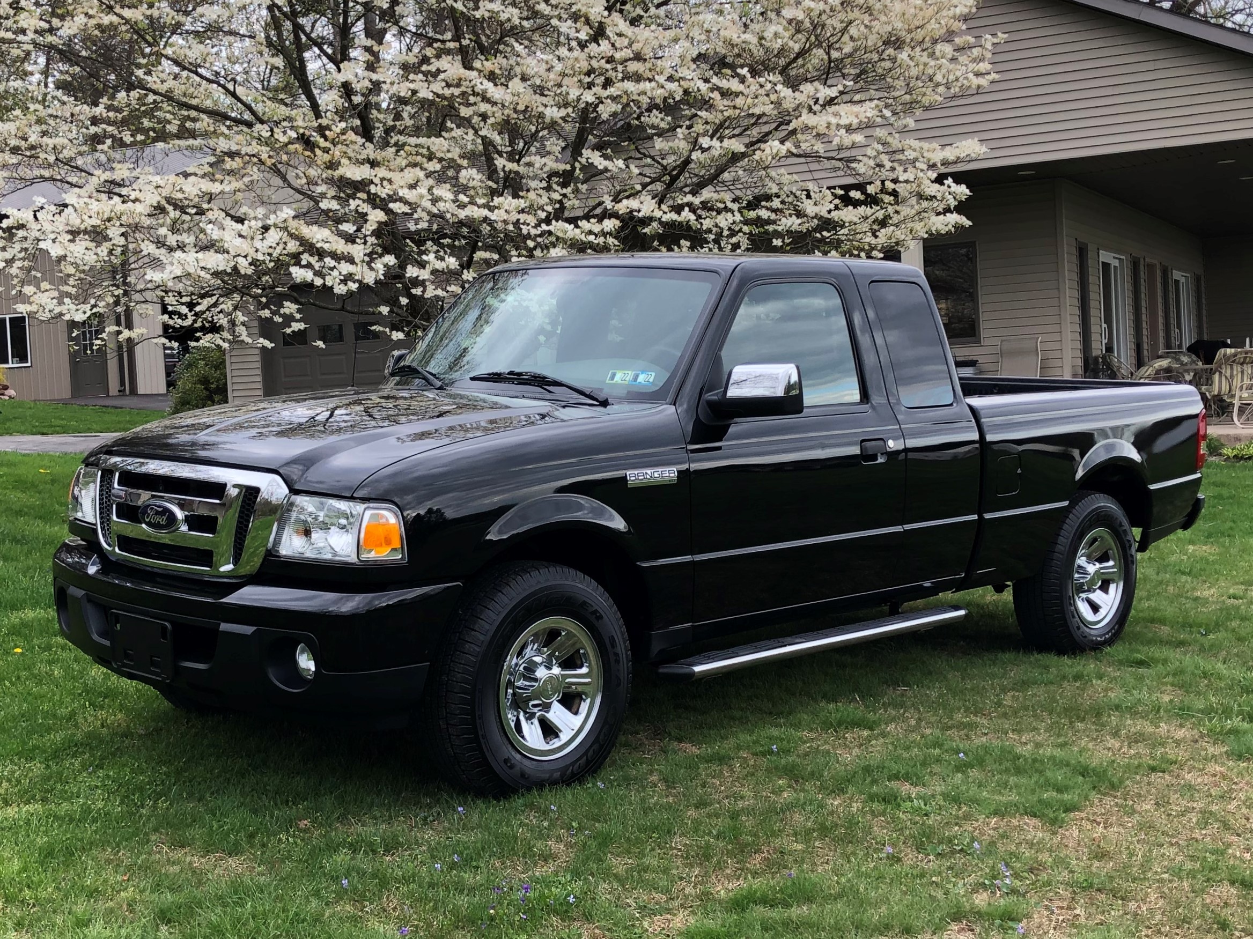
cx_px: 626
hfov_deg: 63.5
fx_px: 1013
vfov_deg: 49.7
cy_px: 470
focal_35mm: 28
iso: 20
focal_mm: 3.99
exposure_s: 1/120
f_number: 1.8
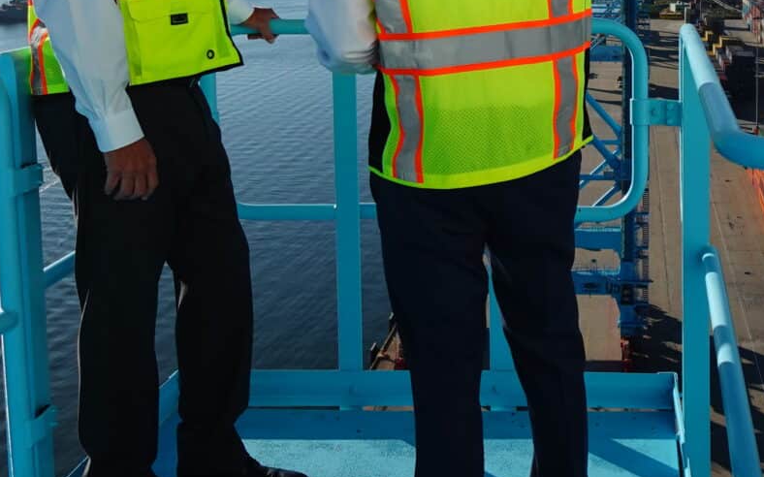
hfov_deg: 36.8
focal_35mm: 53
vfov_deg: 23.6
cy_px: 28
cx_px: 621
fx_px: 1103
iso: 125
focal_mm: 7.6
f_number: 2
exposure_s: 1/6400
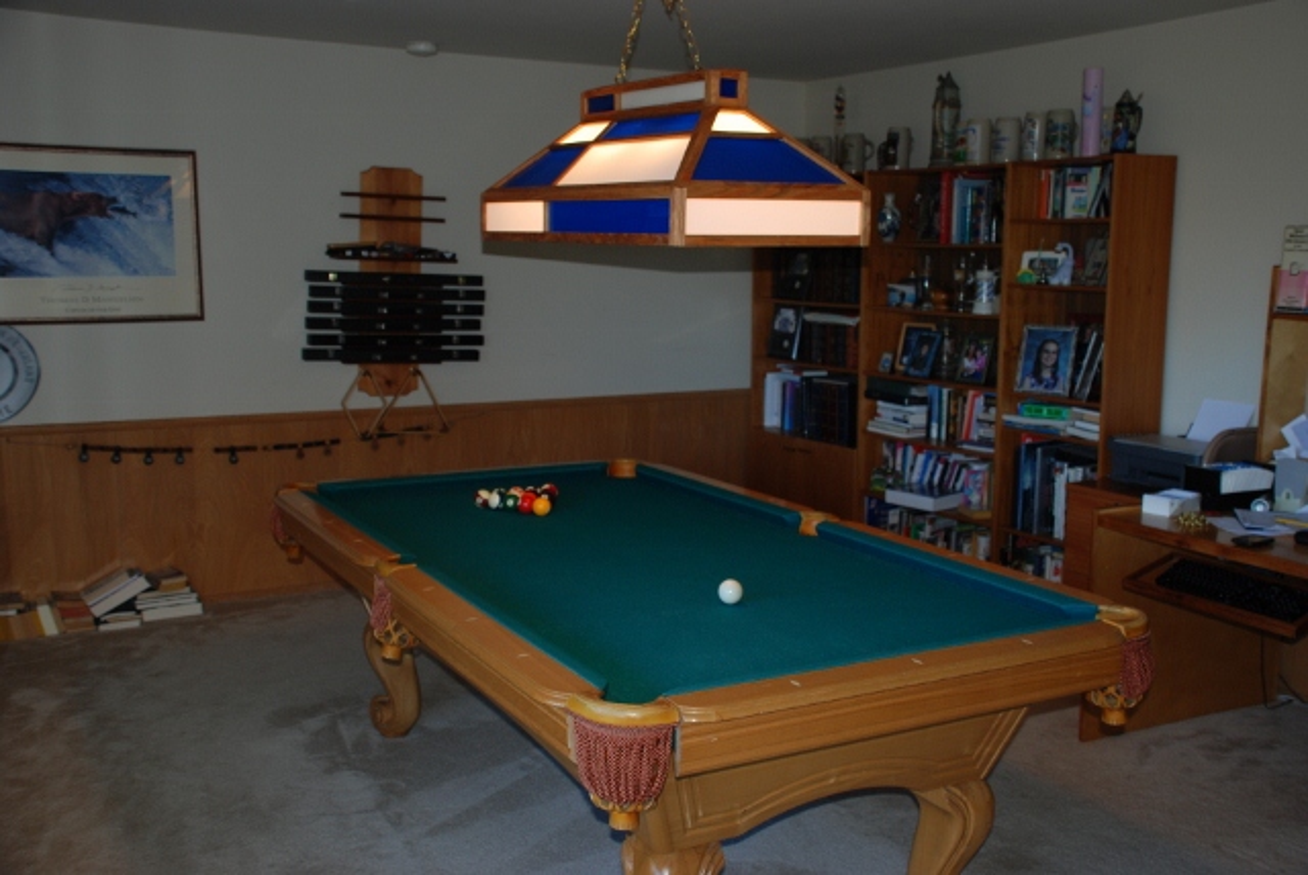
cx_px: 654
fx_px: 1309
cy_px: 438
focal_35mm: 36
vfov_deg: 36.9
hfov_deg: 53.1
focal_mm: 24
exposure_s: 1/60
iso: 200
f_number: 4
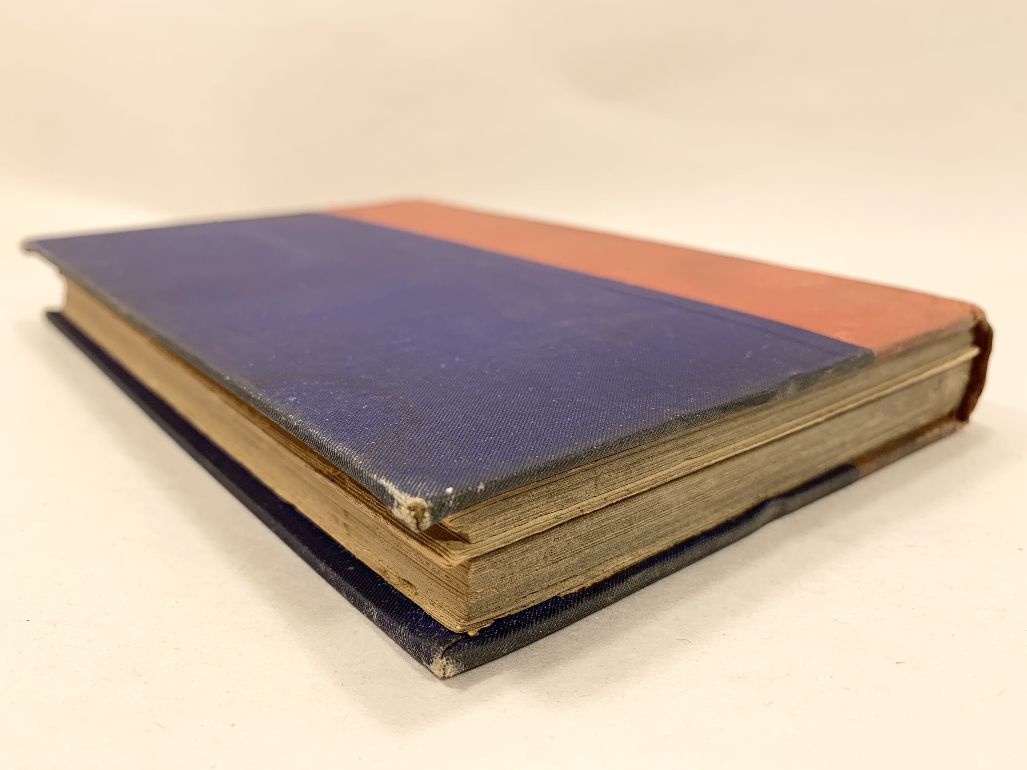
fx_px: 801
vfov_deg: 51.4
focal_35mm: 27
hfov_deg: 65.3
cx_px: 506
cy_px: 384
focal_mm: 4.25
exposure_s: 1/120
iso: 32
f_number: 1.8
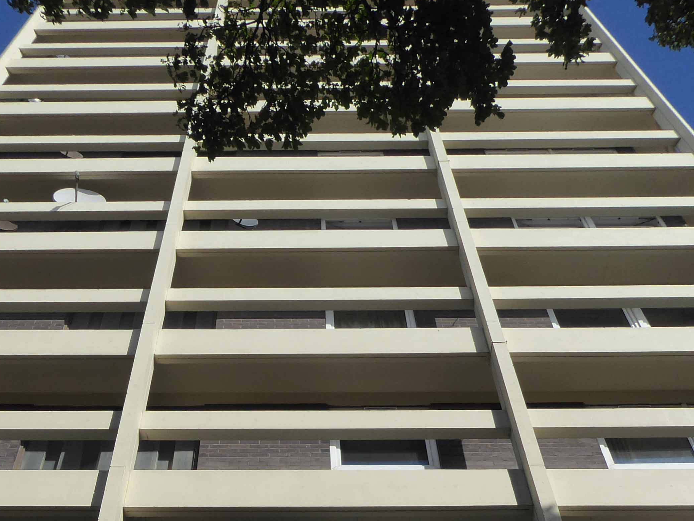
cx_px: 305
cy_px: 448
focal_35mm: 48
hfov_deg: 39.6
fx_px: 962
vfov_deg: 29.3
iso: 125
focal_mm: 4.3
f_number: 3.3
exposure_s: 1/2000
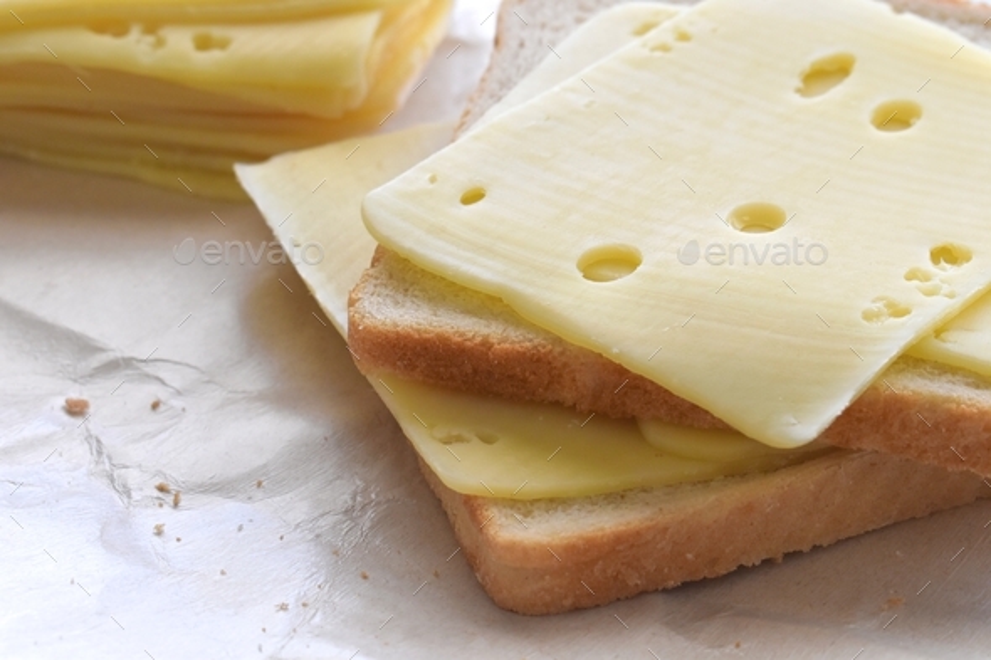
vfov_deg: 16.5
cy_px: 330
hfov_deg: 24.6
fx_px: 2270
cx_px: 496
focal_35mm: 82
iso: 800
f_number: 10
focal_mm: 55
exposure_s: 1/50
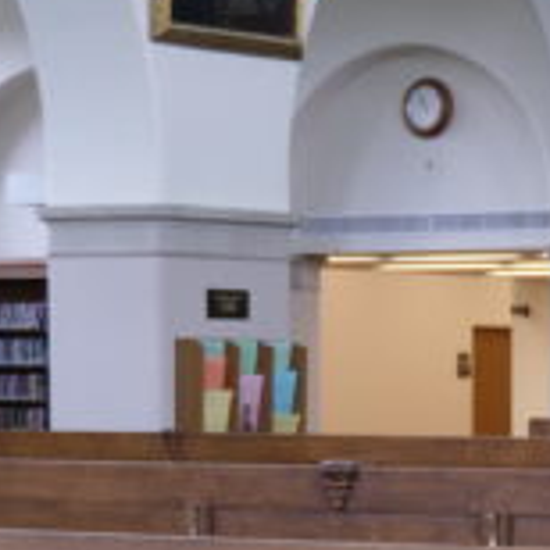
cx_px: 743
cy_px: 632
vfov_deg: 9.8
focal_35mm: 176
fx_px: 3164
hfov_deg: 9.7
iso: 250
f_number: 2.8
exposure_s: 1/60
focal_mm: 15
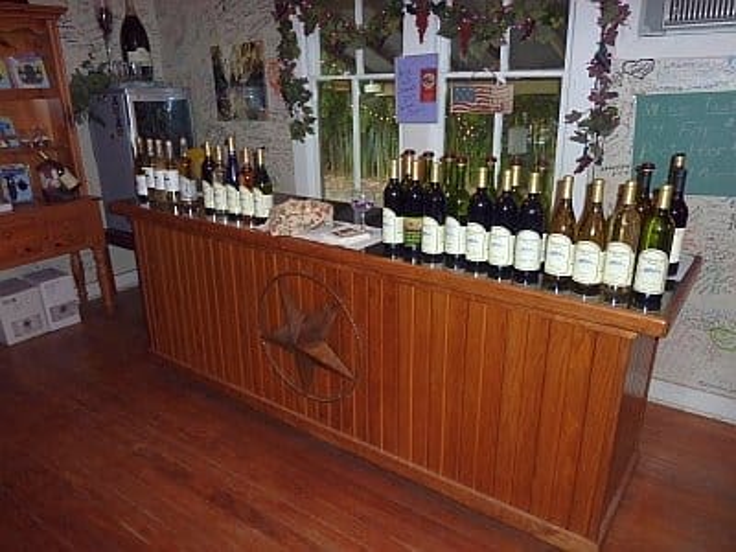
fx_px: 532
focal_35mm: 25
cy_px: 276
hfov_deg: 69.4
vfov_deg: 54.9
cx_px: 368
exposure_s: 1/30
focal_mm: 4.1
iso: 250
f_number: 3.3
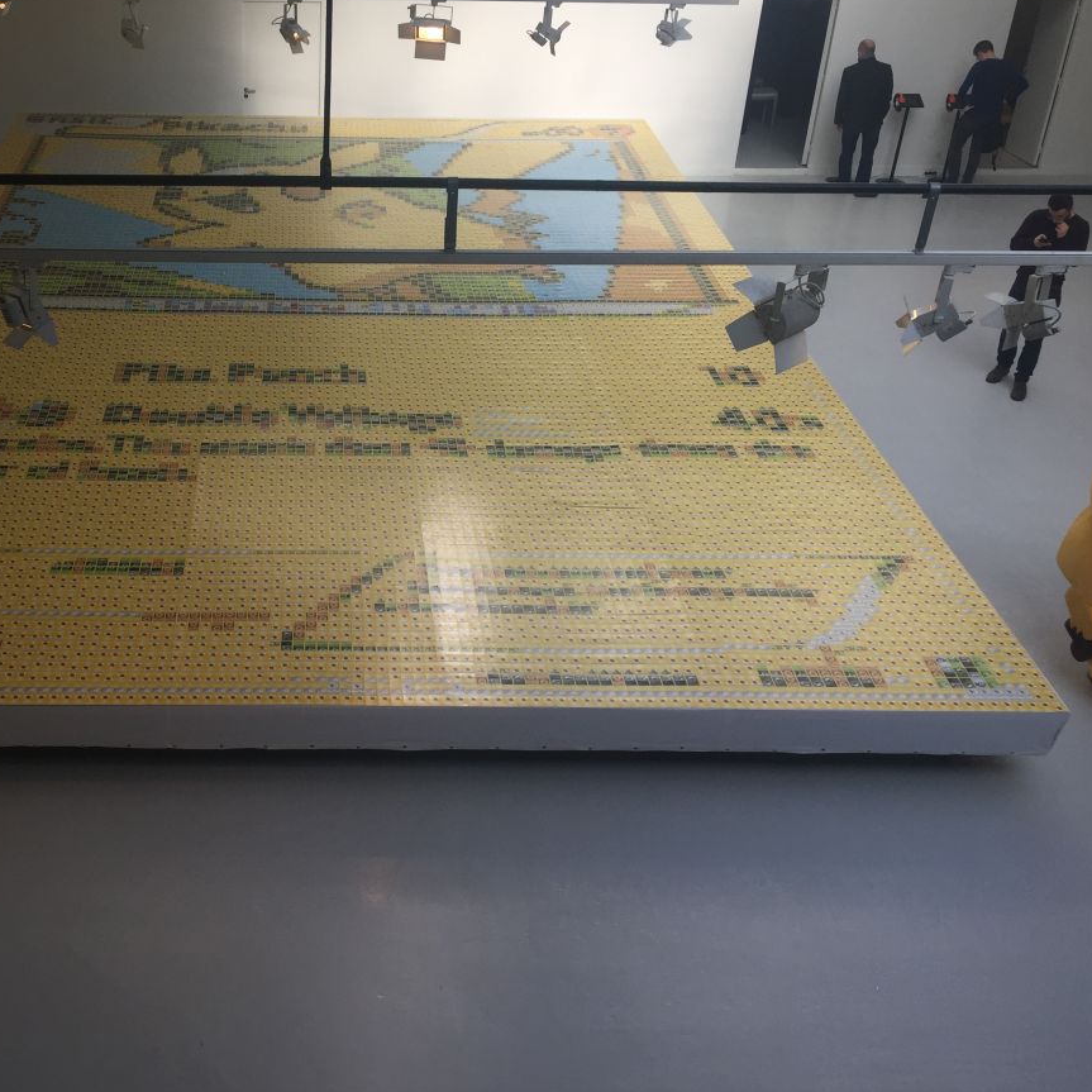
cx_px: 326
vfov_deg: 43.8
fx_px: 1356
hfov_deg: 43.0
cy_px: 507
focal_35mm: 38
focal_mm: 4.15
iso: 32
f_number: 2.2
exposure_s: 1/534
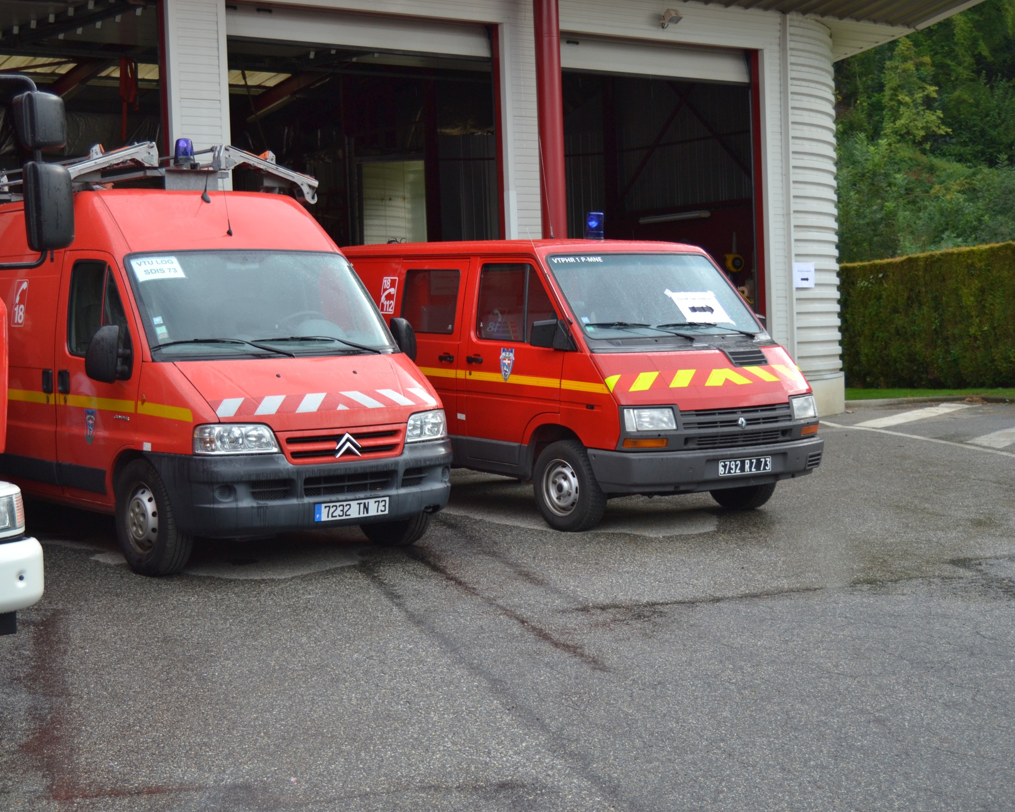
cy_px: 400
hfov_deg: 34.0
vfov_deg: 27.6
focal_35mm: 55
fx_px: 1652
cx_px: 404
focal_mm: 32
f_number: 4.5
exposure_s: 1/125
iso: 280
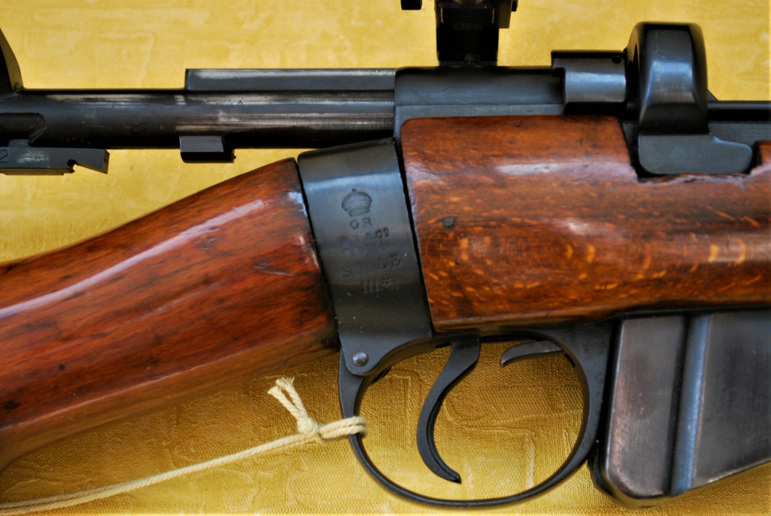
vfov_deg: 16.6
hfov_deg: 24.6
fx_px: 1769
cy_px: 258
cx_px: 386
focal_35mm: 82
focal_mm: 55
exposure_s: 1/40
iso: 400
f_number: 5.6
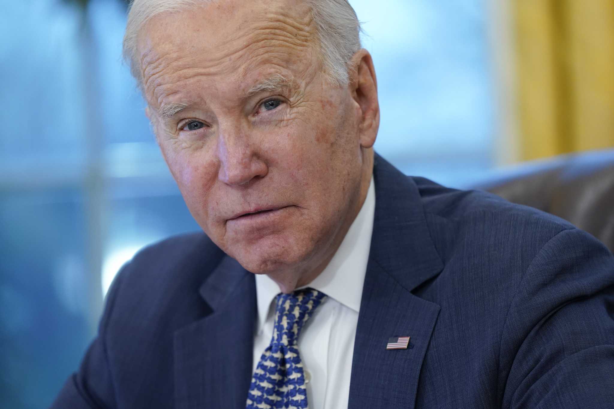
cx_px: 307
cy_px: 204
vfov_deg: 6.9
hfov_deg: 10.3
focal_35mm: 200
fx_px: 3411
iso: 3200
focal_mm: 200
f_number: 4
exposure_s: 1/320
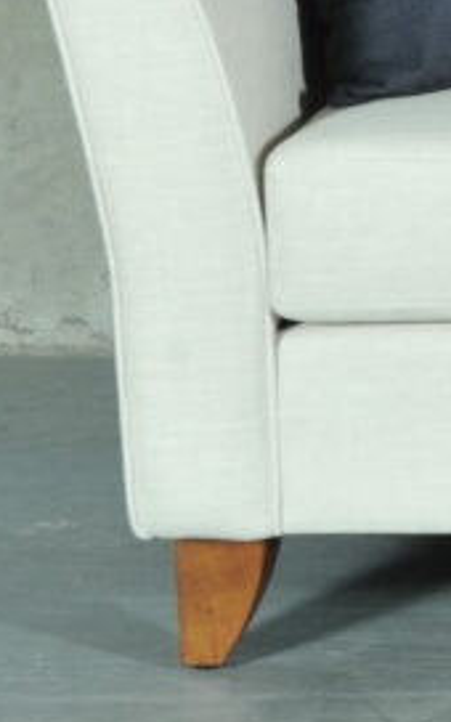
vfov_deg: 7.5
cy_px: -69
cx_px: 1328
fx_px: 5487
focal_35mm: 279
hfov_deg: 4.5
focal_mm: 62
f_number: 6.3
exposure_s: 1/125
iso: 320
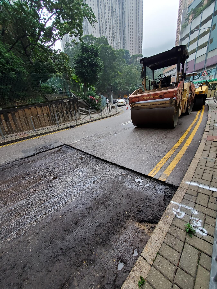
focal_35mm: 13
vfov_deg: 106.2
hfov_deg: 89.9
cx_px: 108
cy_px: 144
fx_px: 109
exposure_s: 1/50
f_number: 2.2
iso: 80
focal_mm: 1.8
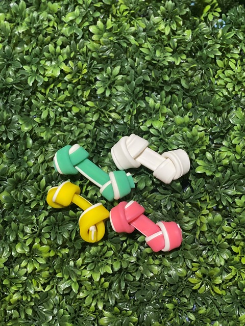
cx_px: 122
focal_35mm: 52
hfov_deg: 28.0
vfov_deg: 36.8
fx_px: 491
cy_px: 163
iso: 400
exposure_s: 1/40
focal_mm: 6
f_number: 2
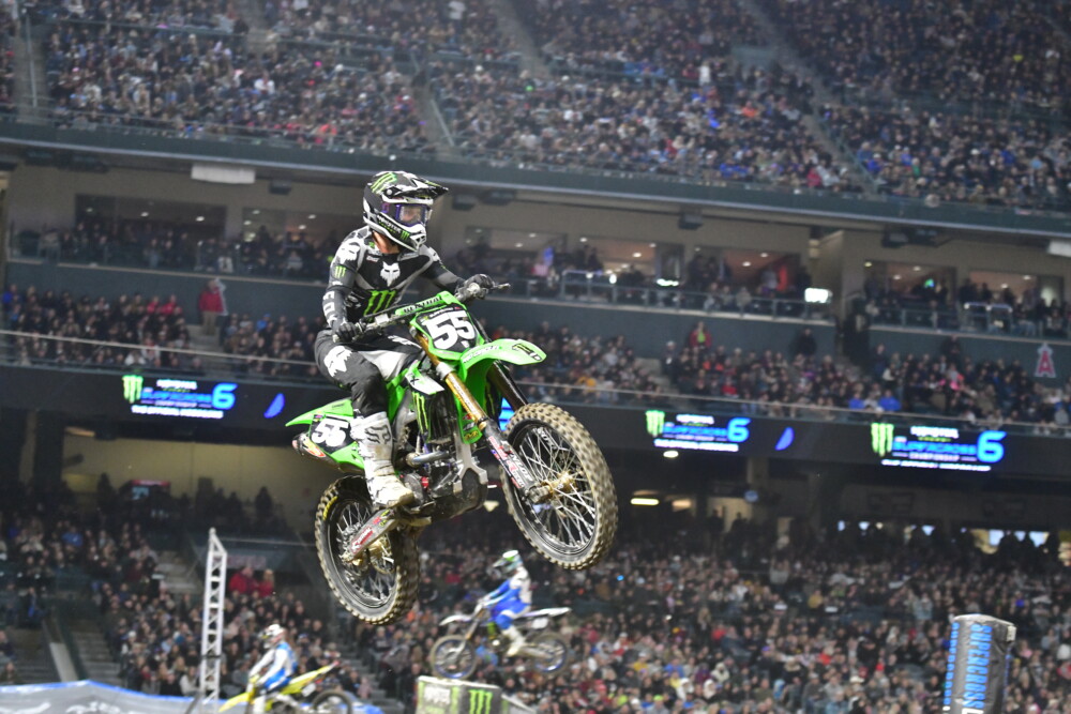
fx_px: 2559
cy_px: 357
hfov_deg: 23.6
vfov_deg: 15.9
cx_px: 536
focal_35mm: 86
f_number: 4
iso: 4000
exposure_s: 1/800
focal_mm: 86
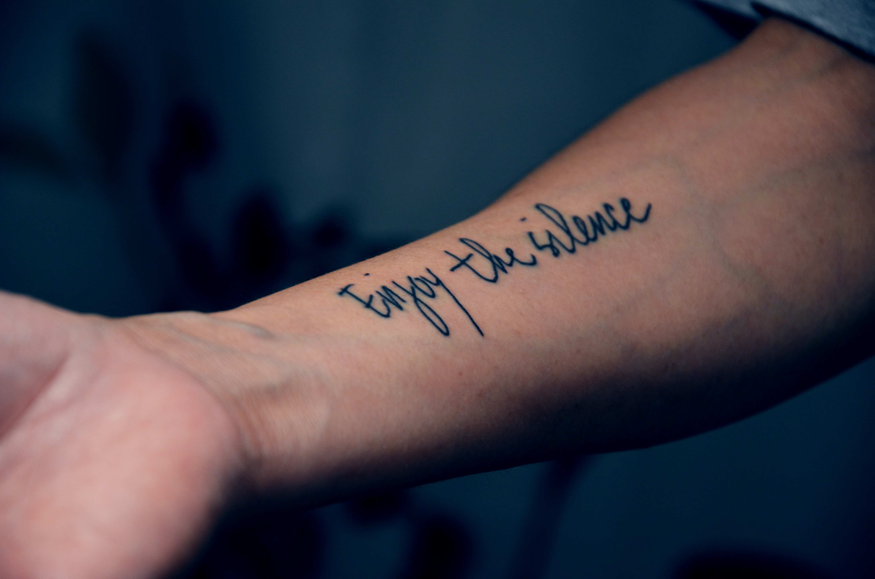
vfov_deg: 8.7
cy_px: 290
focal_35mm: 158
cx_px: 438
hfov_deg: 13.1
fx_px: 3820
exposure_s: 1/60
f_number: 5.6
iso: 500
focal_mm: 105
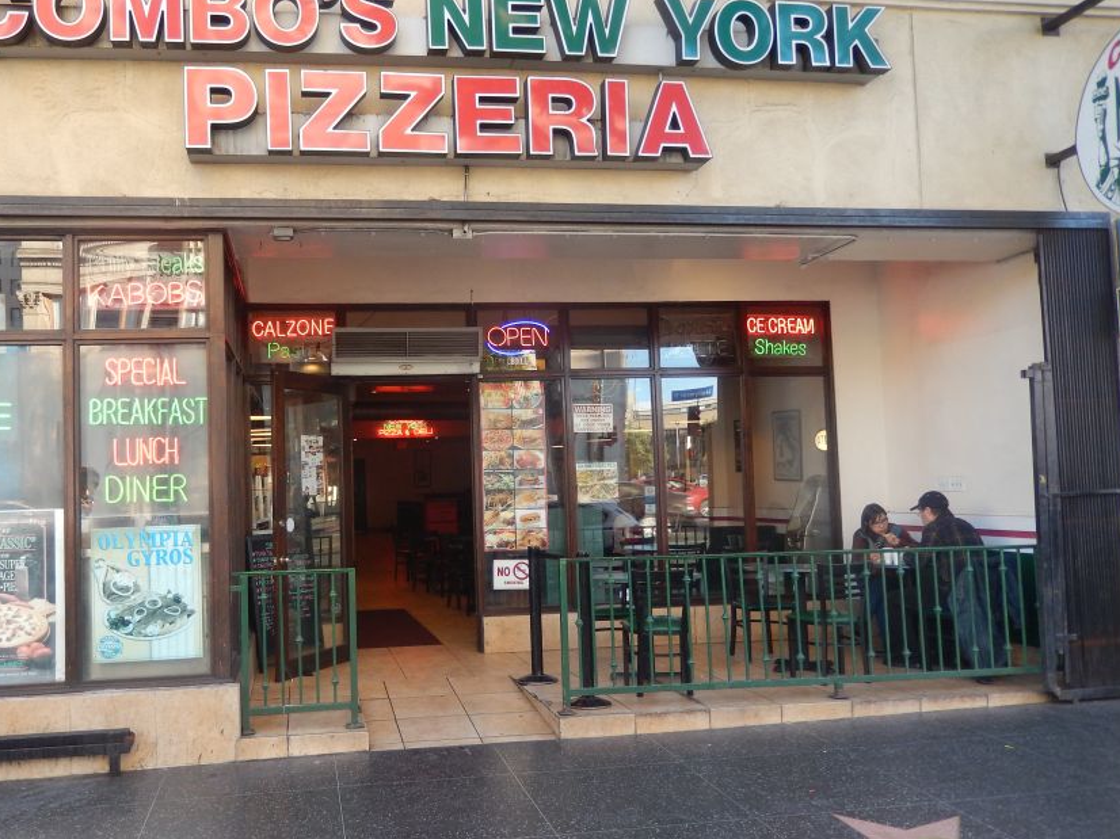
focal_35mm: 31
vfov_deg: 45.4
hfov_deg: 57.8
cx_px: 441
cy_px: 430
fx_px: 1003
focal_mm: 4.5
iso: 125
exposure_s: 1/60
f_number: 3.4
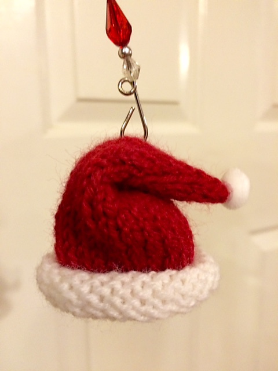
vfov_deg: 61.7
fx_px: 311
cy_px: 186
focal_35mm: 29
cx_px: 139
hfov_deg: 48.2
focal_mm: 4.15
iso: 320
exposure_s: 1/30
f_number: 2.2
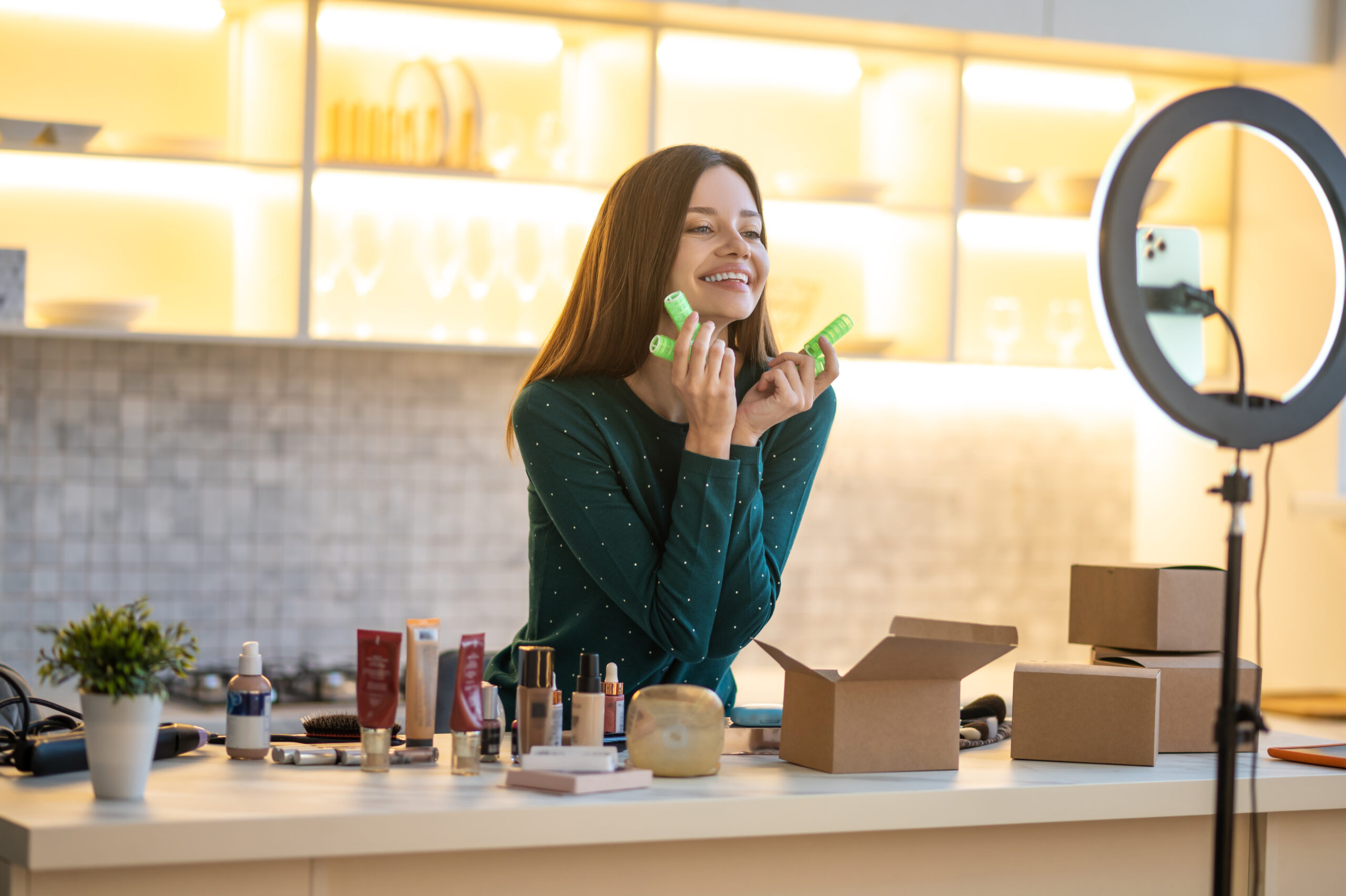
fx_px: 3176
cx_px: 673
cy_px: 448
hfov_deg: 23.9
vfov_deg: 16.0
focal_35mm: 85
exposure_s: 1/250
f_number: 2.2
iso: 320
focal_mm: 85
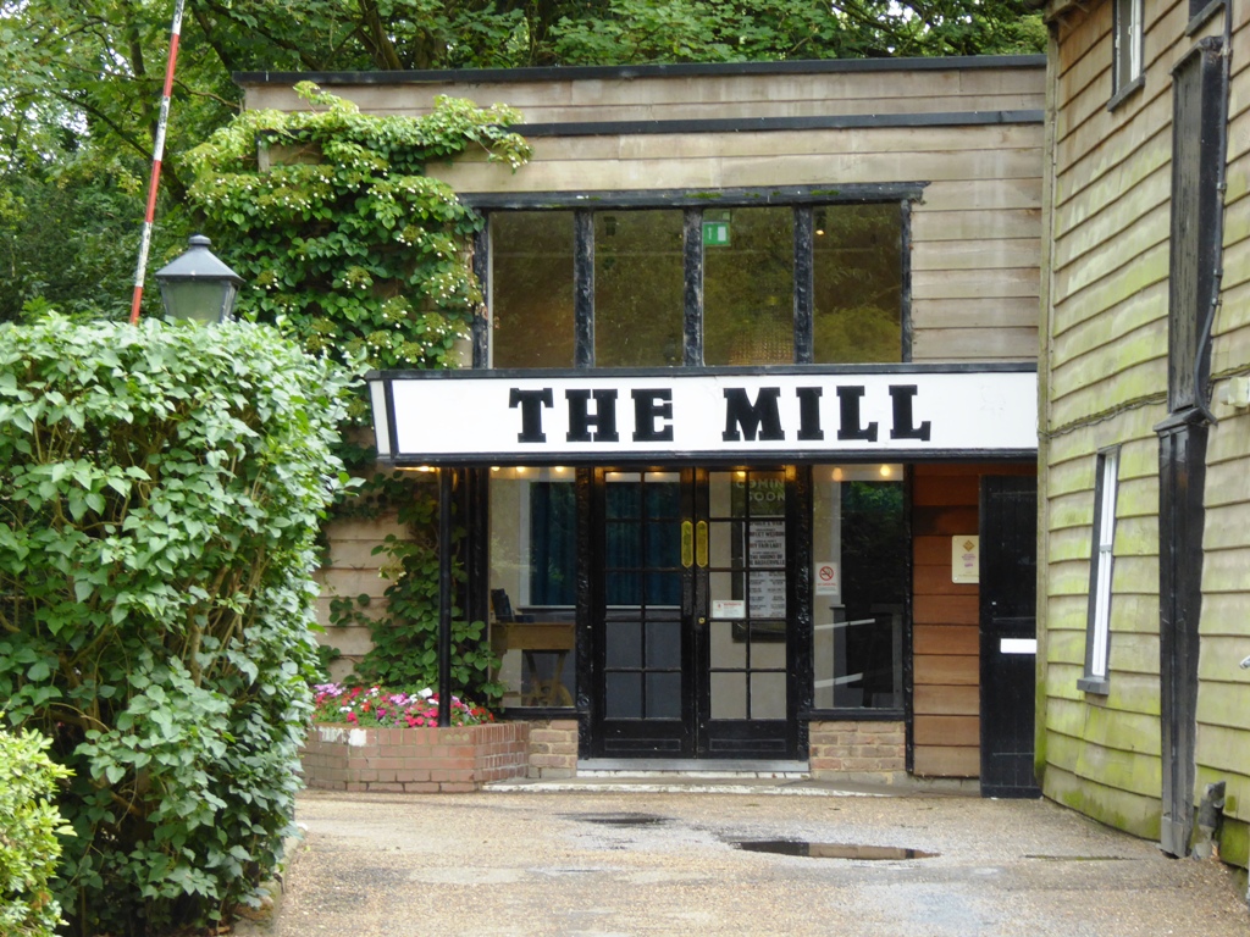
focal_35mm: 135
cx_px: 625
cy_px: 468
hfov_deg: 14.6
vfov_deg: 11.0
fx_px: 4875
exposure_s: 1/60
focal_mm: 24.2
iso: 160
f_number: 5.3
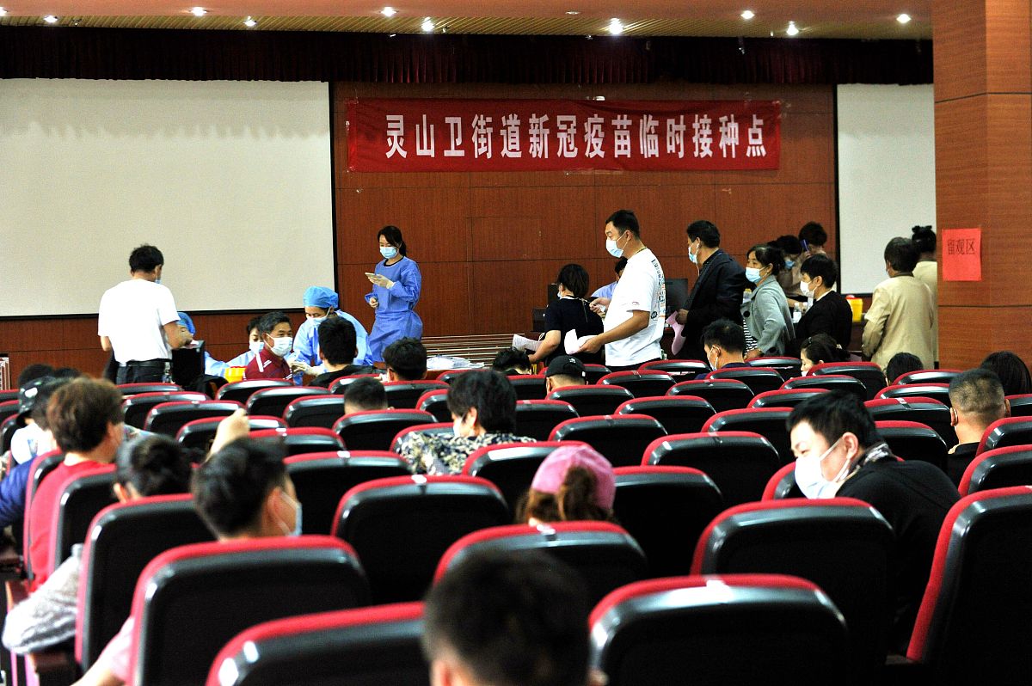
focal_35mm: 70
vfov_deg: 19.4
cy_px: 343
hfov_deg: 28.9
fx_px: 2005
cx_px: 516
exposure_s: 1/320
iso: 5600
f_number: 4
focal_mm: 70
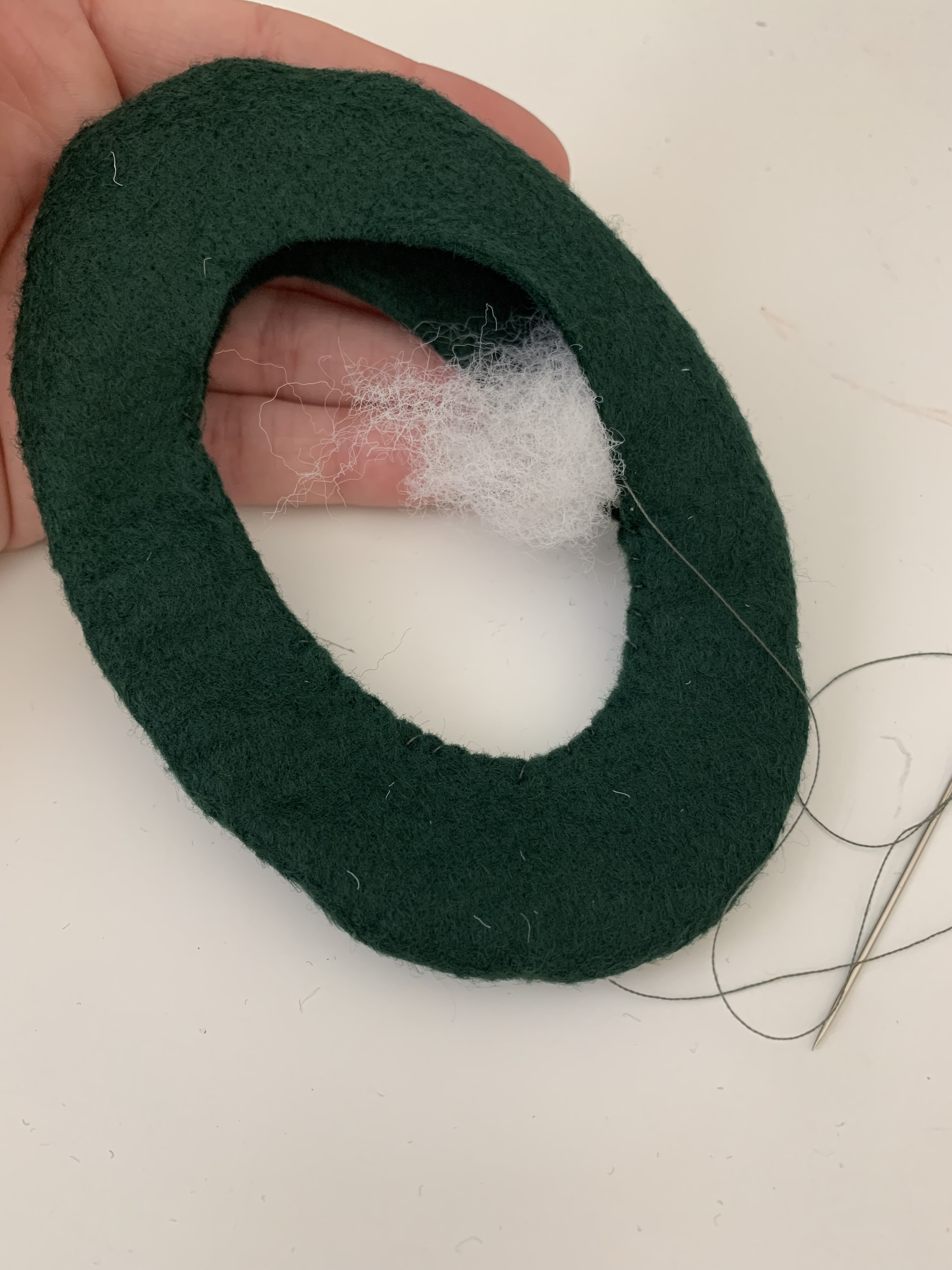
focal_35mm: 26
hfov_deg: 53.1
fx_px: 953
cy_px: 635
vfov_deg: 67.3
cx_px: 476
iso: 160
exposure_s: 1/60
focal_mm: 4.25
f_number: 1.8
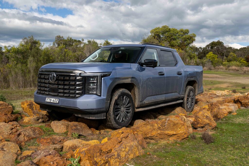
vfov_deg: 35.1
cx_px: 124
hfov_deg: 50.7
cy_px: 83
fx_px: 263
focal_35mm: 38
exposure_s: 1/200
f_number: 11
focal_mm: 38
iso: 400
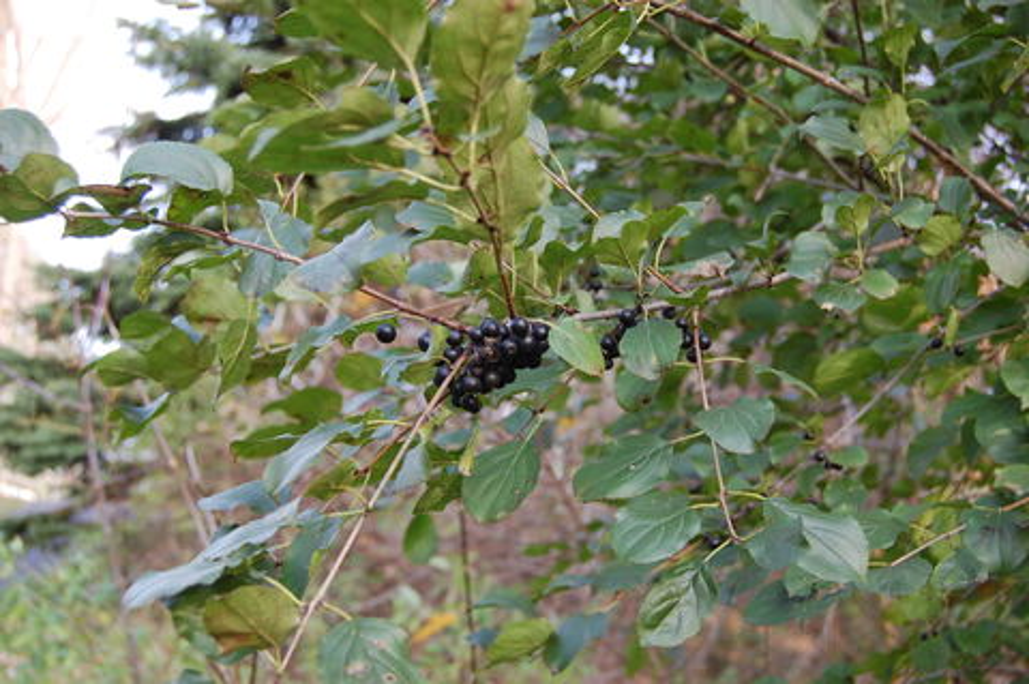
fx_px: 1371
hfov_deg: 41.2
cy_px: 342
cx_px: 514
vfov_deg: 28.0
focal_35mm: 48
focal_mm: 32
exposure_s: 1/100
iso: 400
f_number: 5
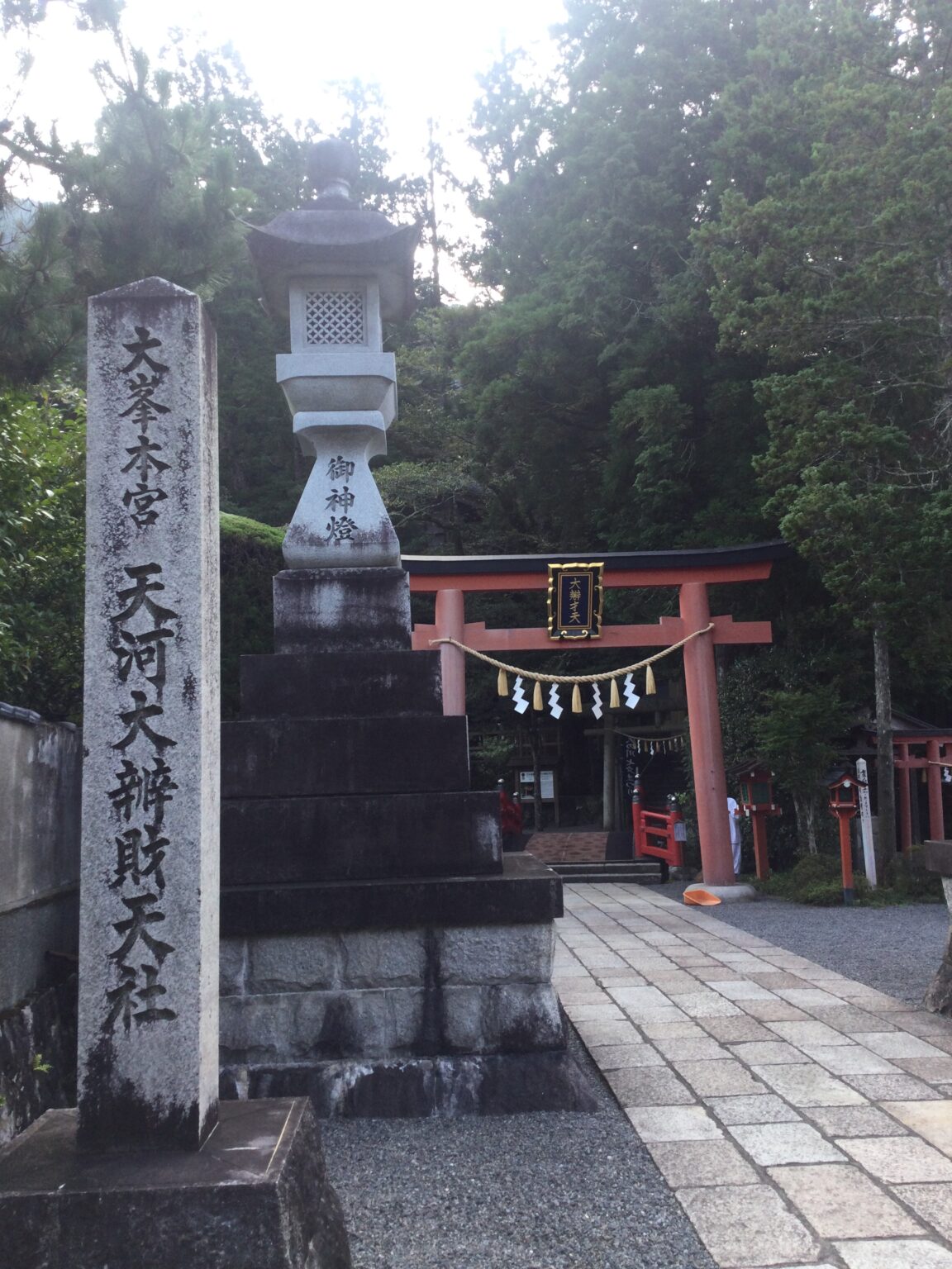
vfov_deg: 58.4
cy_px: 634
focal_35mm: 31
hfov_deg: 45.4
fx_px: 1137
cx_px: 476
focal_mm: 3.3
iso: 32
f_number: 2.4
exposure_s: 1/120
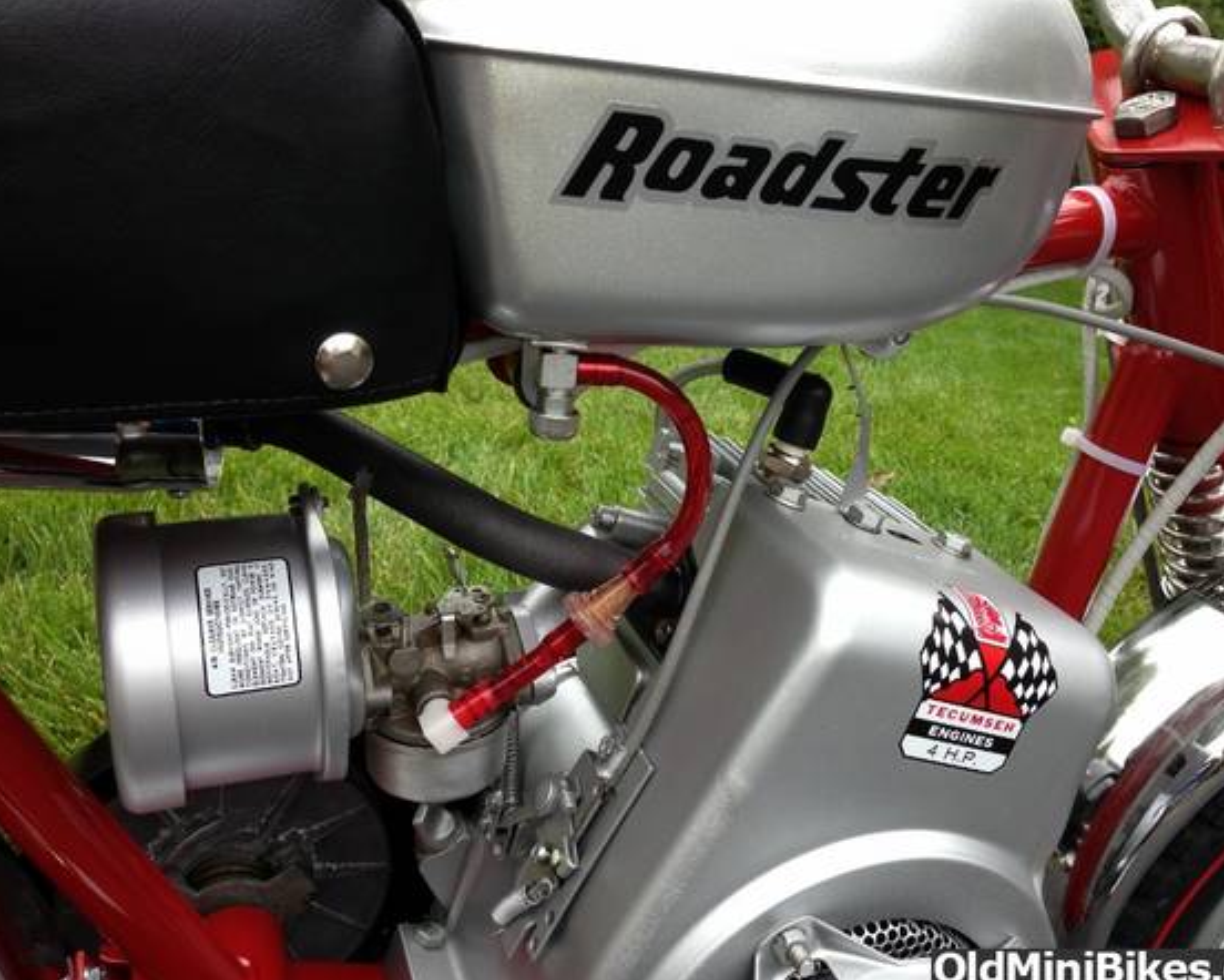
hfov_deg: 51.5
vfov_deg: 42.2
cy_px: 490
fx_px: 1268
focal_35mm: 35
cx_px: 652
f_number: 2.4
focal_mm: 4.13
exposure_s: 1/217
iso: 50
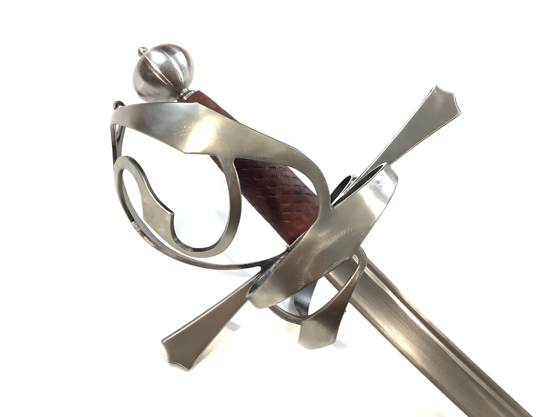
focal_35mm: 31
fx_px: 498
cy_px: 208
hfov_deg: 58.4
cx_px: 278
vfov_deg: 45.4
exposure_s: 1/60
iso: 200
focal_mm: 3.3
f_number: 2.4
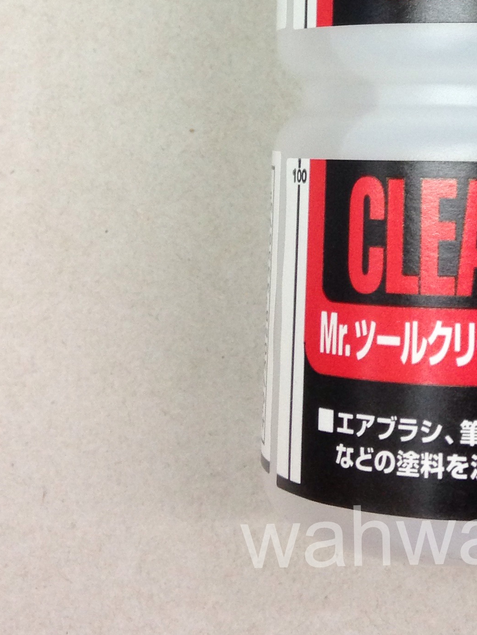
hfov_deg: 18.2
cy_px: -3
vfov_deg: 23.9
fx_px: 1433
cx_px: 533
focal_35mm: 78
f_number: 2.4
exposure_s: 1/20
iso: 100
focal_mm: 4.13
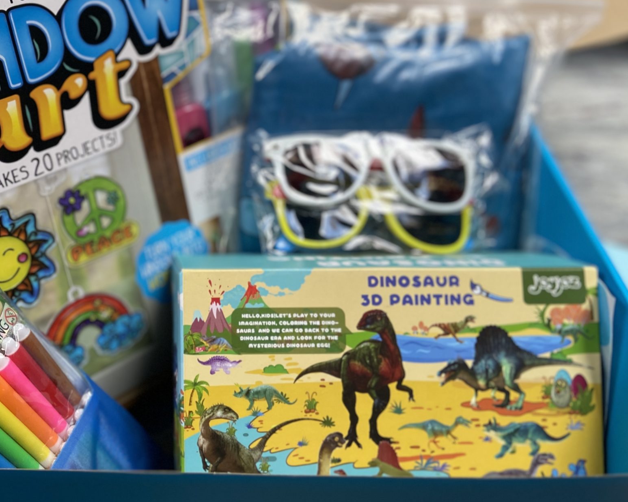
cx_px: 169
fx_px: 780
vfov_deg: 35.3
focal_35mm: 42
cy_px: 162
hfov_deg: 42.7
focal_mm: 4.25
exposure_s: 1/120
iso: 125
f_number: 1.8
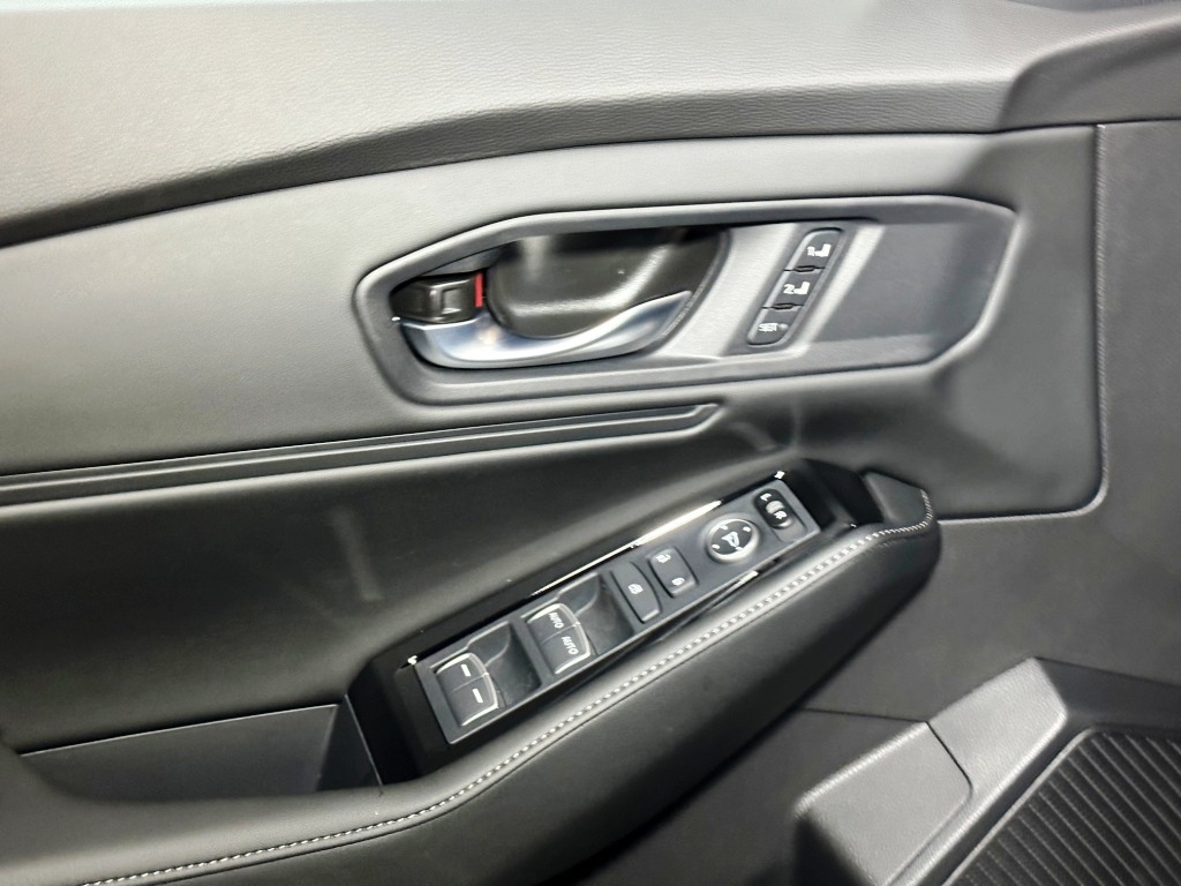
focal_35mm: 48
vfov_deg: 30.3
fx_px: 1638
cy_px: 443
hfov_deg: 39.7
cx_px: 590
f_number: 1.78
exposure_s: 1/30
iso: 400
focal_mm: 6.86
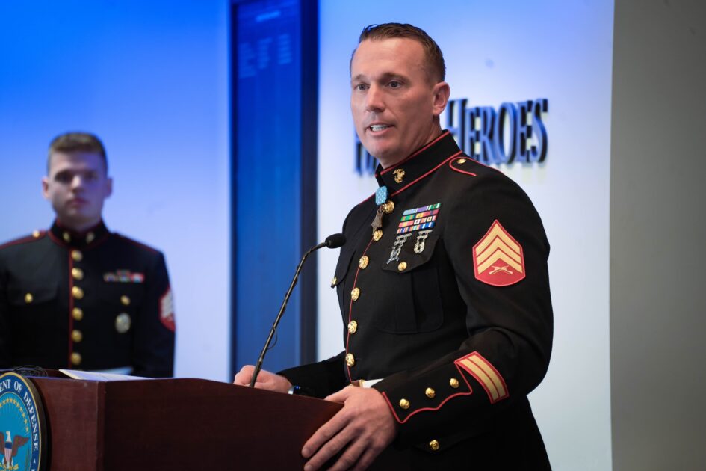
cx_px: 353
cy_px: 236
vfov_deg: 6.6
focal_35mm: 209
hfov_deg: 9.8
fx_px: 4098
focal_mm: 209
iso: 800
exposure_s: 1/50
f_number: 6.3
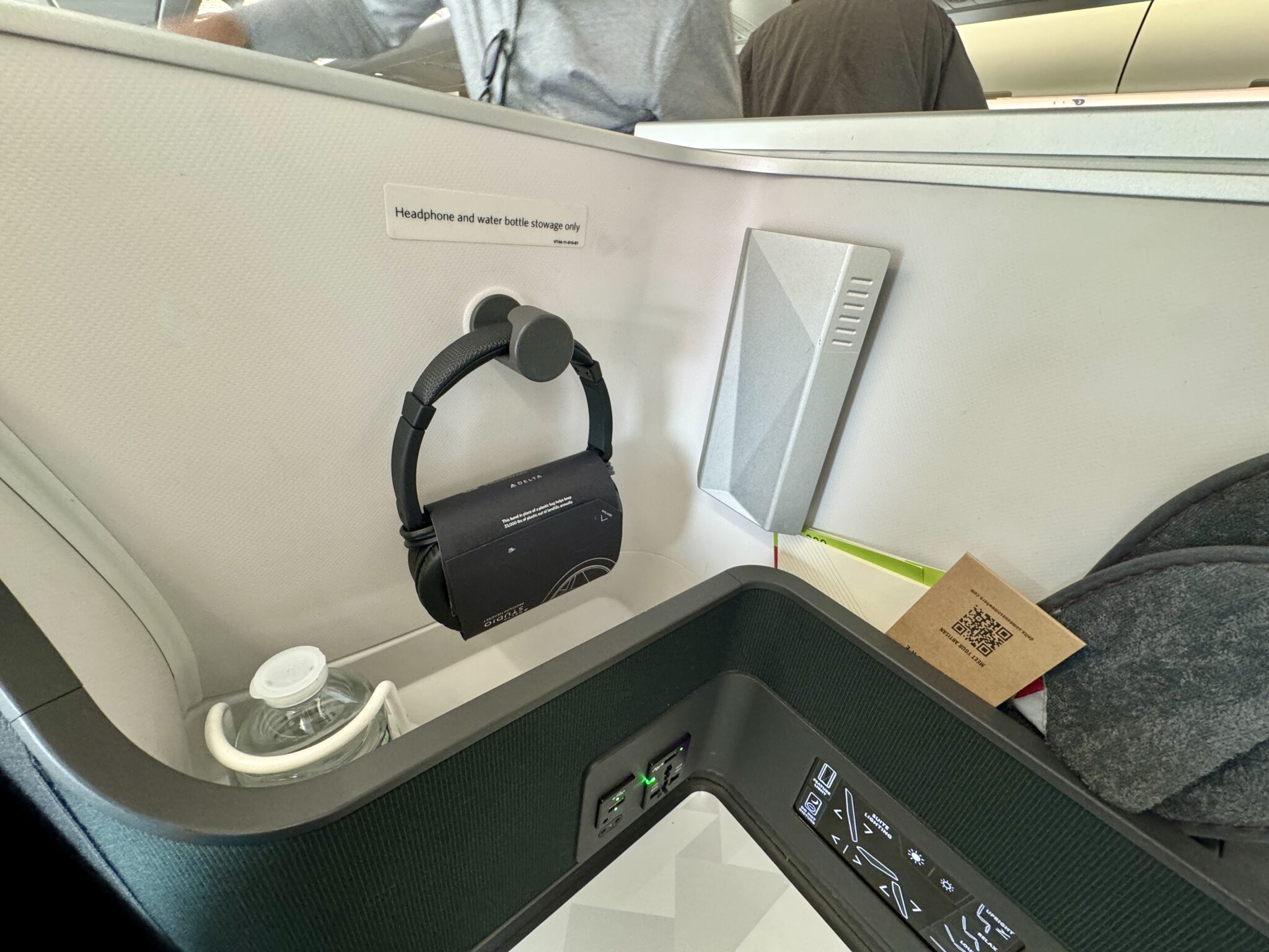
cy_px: 476
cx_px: 634
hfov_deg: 102.1
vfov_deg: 85.7
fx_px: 513
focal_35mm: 14
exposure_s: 1/52
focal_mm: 2.22
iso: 320
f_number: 2.2
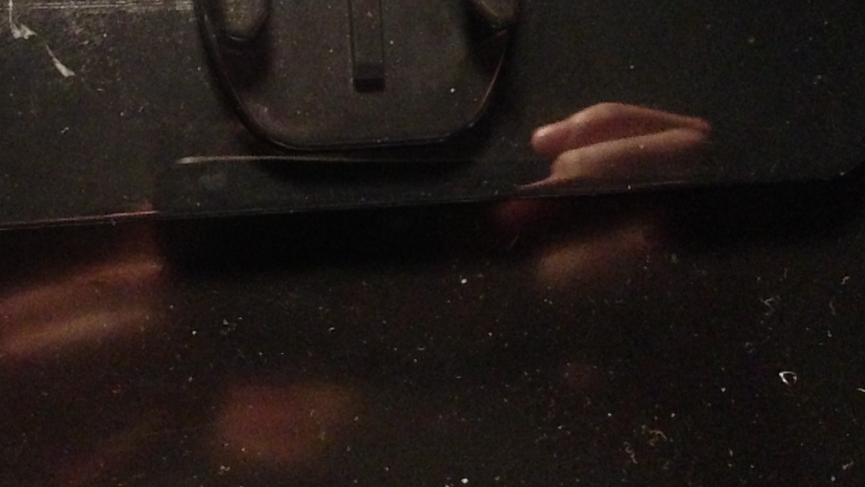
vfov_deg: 20.5
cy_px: 24
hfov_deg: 36.2
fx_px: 1307
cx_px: 277
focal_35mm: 57
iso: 1250
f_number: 2.4
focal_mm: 4.12
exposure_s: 1/20
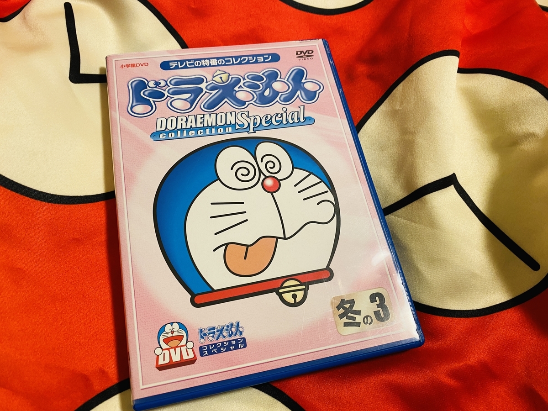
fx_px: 412
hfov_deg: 67.3
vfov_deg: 53.1
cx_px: 274
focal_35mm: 26
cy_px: 206
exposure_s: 1/50
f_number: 1.8
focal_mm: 4.25
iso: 160
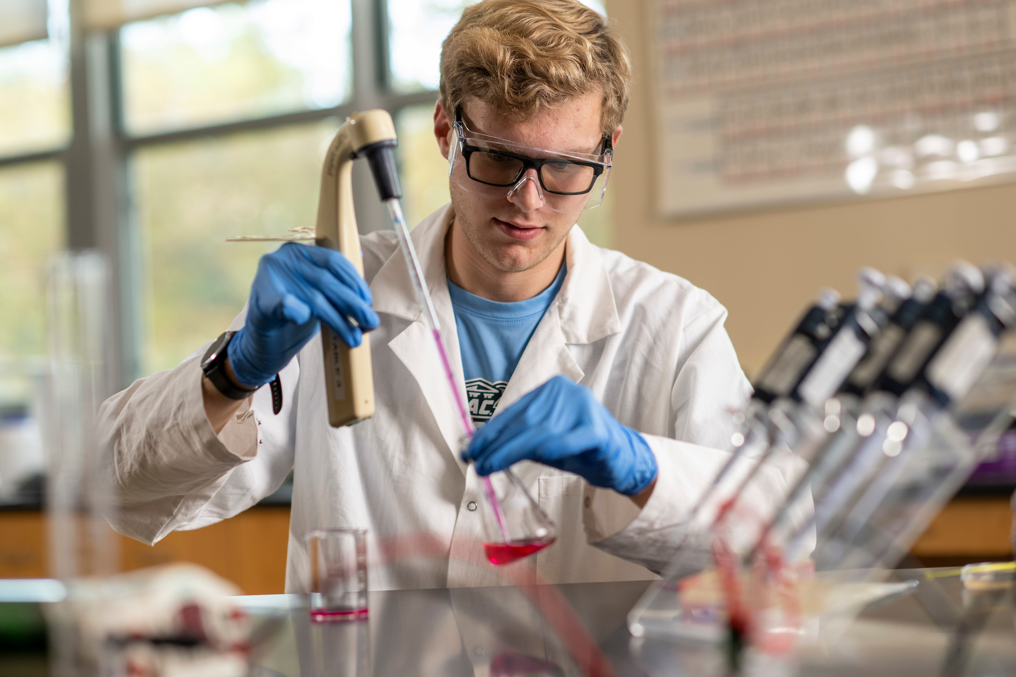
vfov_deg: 16.1
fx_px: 2399
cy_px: 338
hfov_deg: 23.9
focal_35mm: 85
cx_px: 508
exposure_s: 1/320
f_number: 2.5
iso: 500
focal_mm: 85
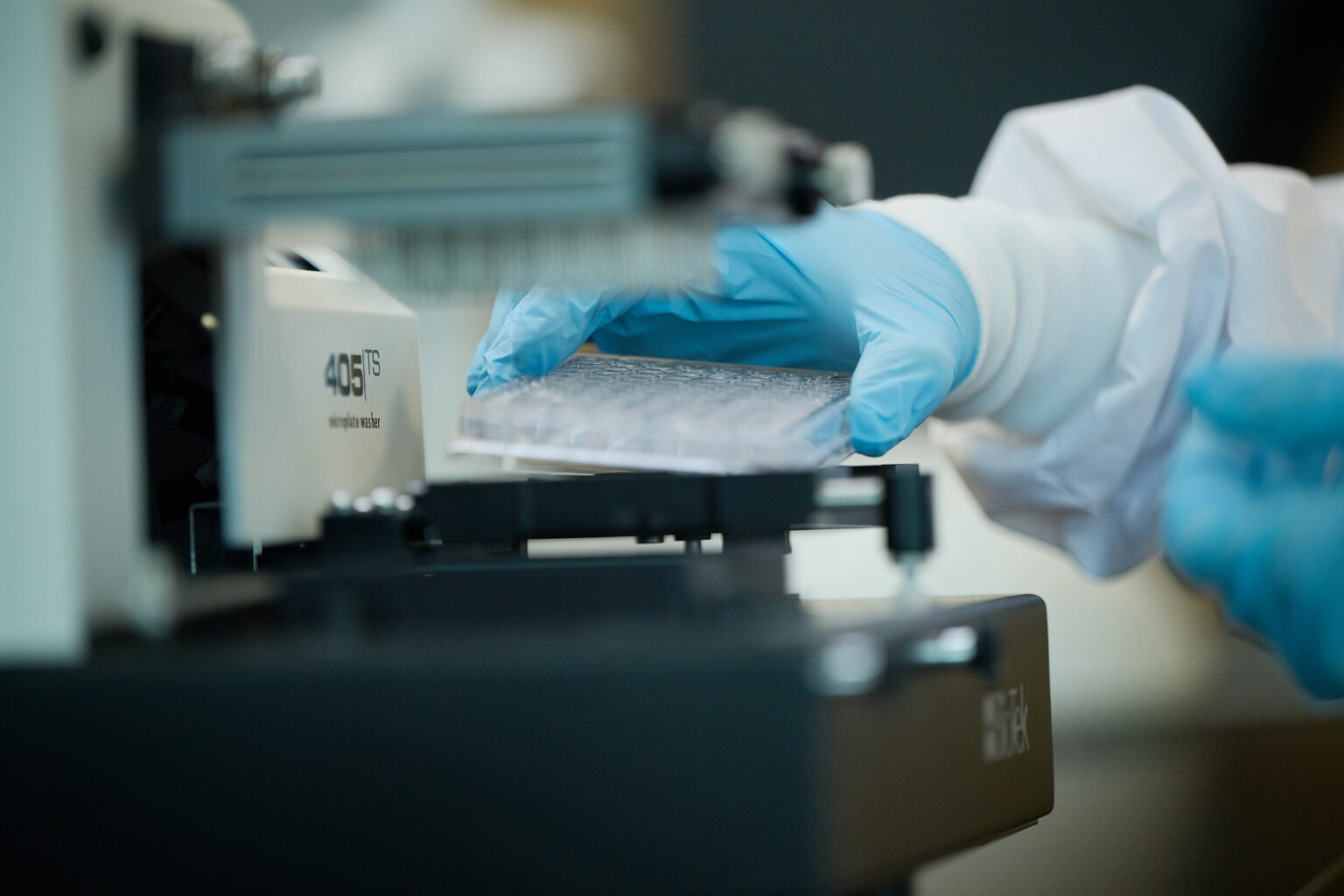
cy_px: 448
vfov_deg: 7.8
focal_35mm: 175
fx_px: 6533
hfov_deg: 11.7
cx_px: 672
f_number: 2.8
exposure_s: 1/800
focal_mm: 175
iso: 1000
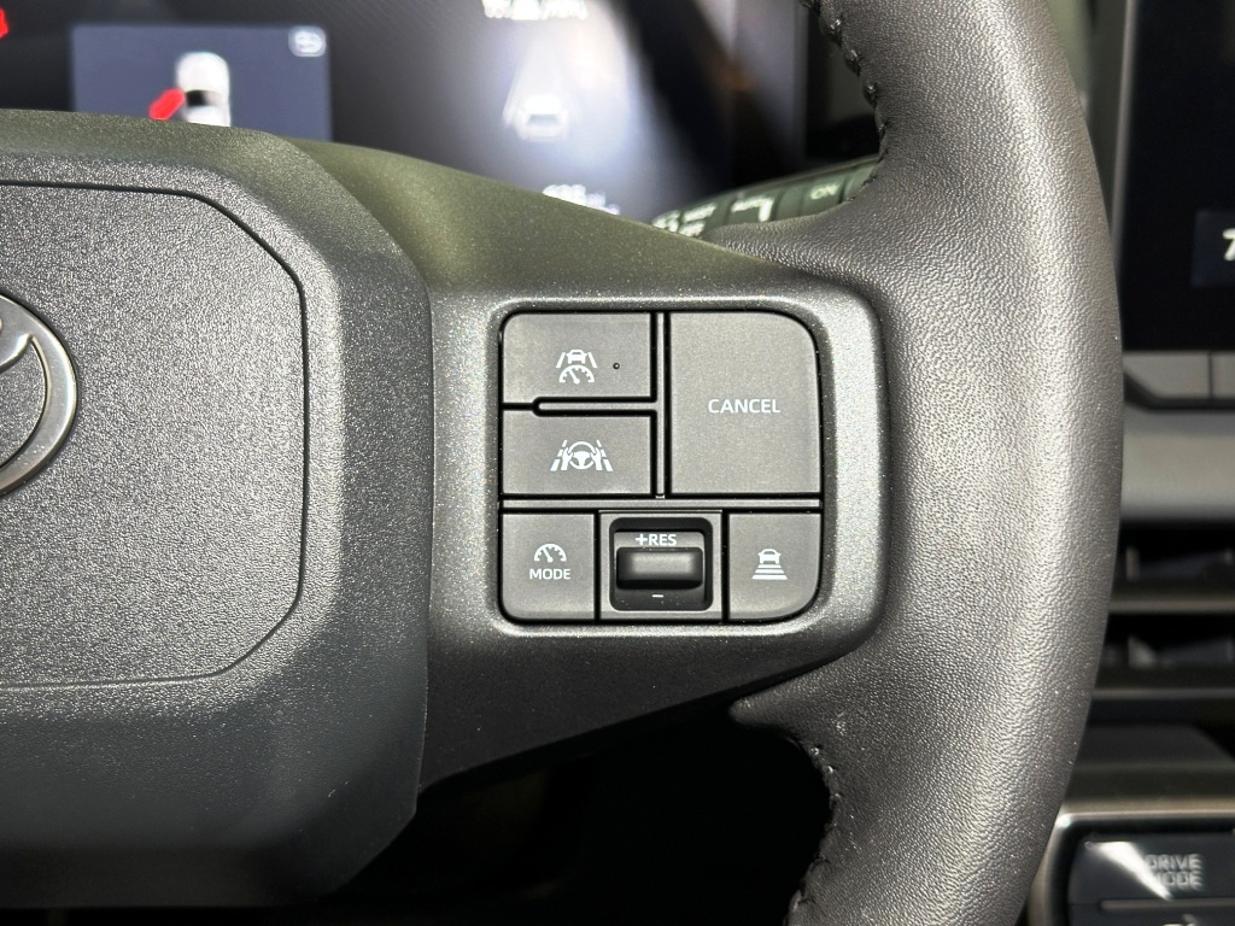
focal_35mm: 48
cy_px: 463
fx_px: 1713
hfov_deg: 39.7
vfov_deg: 30.3
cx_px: 618
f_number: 1.78
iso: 320
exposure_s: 1/40
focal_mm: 6.86
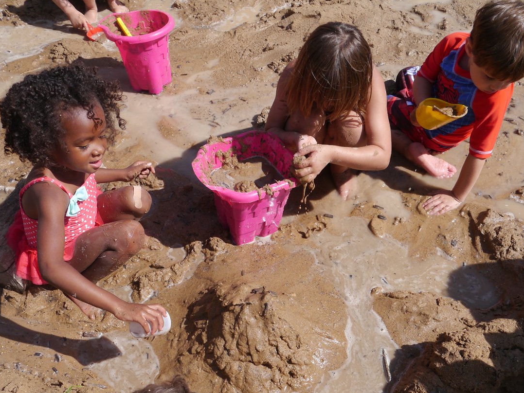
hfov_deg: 47.9
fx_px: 590
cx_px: 271
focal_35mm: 39
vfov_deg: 36.4
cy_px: 265
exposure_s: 1/500
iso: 160
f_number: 7.1
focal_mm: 14
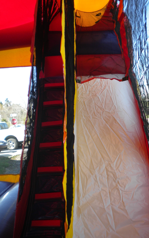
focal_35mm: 38
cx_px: 89
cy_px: 121
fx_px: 247
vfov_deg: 51.5
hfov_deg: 33.5
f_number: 3.1
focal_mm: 6.3
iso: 80
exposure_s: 1/120
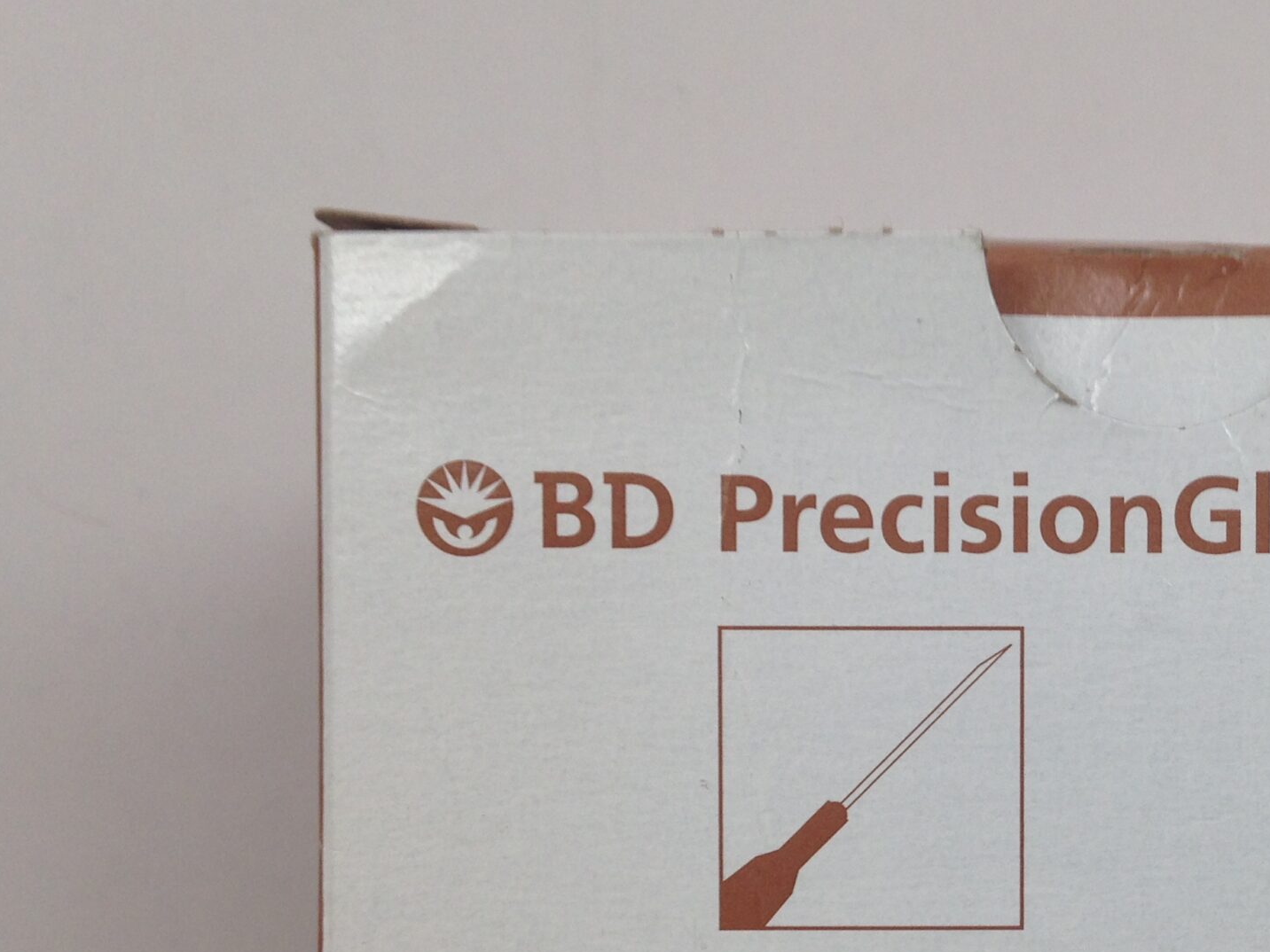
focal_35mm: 59
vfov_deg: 24.4
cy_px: 766
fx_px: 2165
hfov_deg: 31.6
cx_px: 1076
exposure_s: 1/60
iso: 50
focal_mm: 4.12
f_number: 2.4
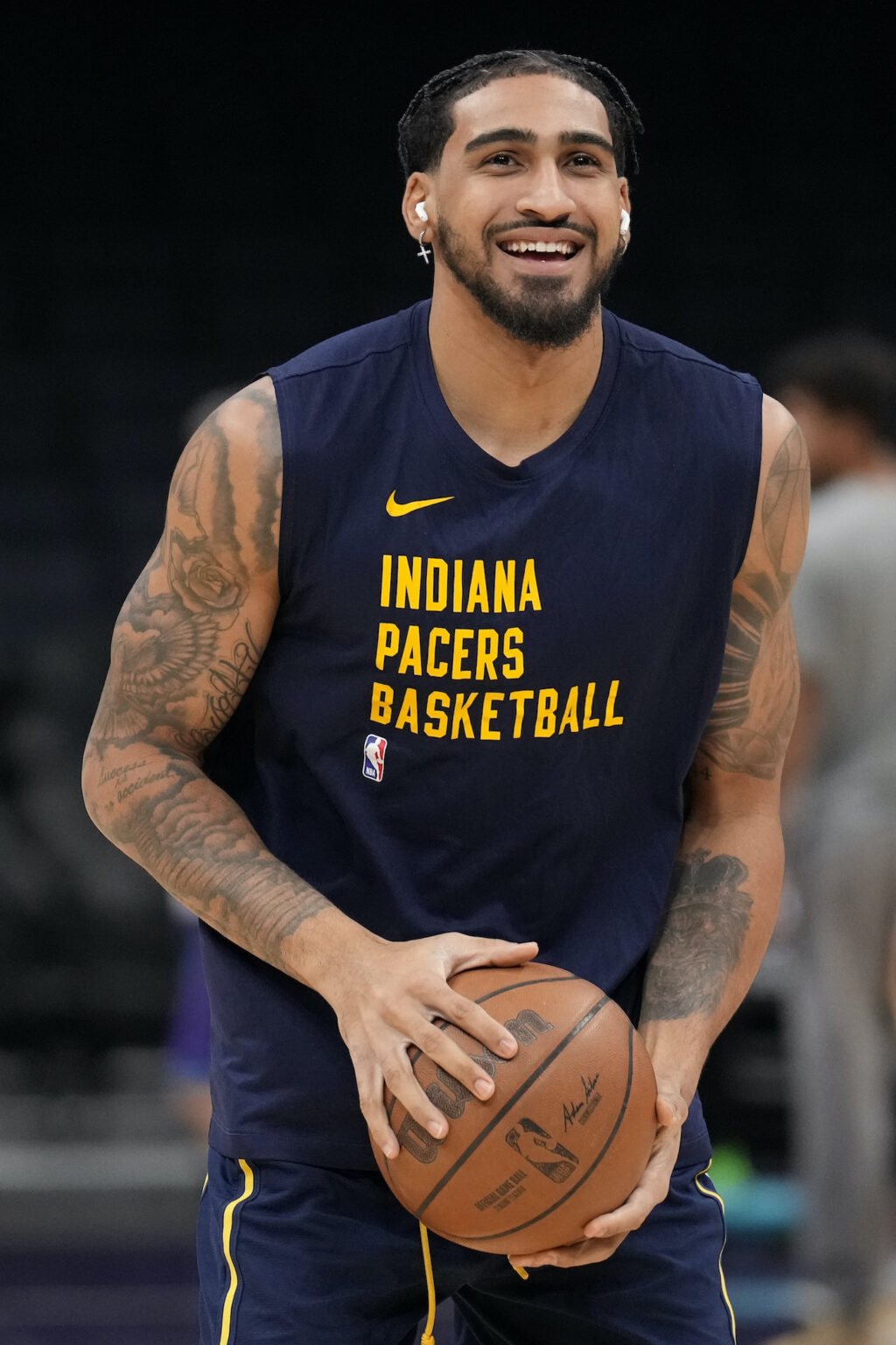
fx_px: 7466
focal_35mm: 200
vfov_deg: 10.3
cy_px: 672
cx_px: 448
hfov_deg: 6.9
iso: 3200
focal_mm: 200
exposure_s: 1/1600
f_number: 2.8
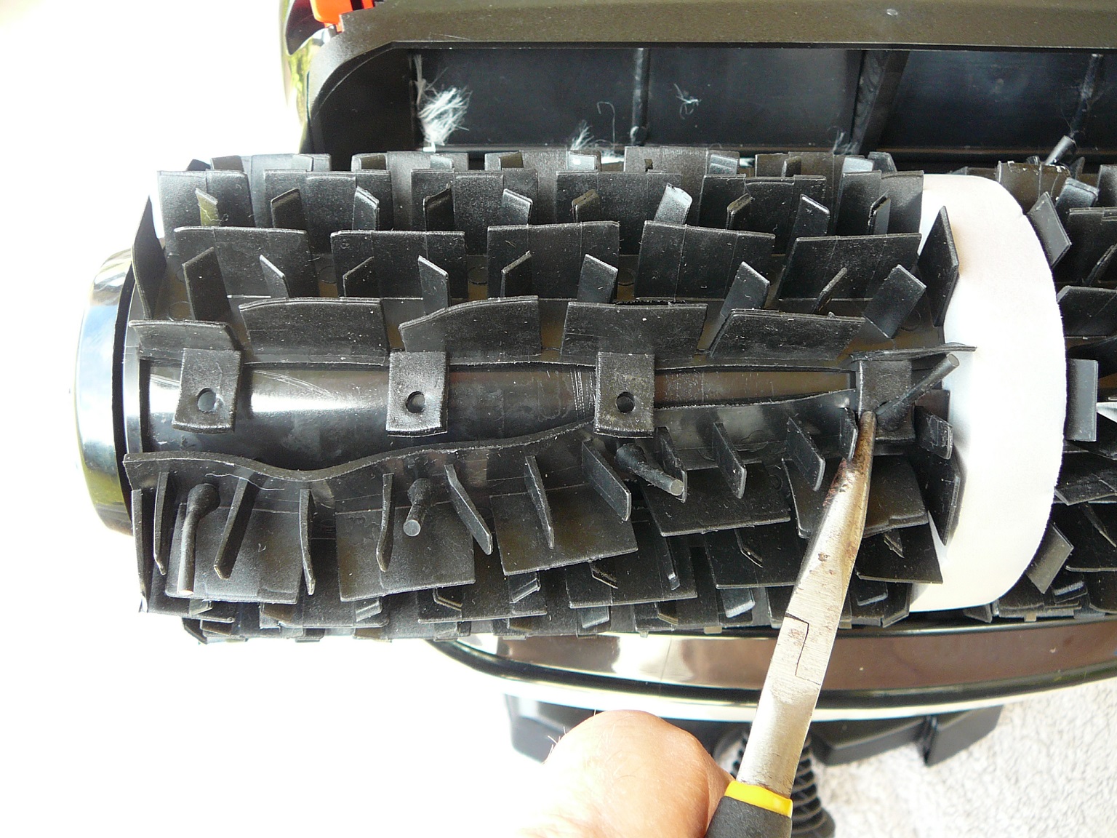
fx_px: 1129
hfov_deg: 52.6
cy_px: 419
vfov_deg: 40.7
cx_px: 558
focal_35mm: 35
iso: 100
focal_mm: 5.2
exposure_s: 1/50
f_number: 2.8
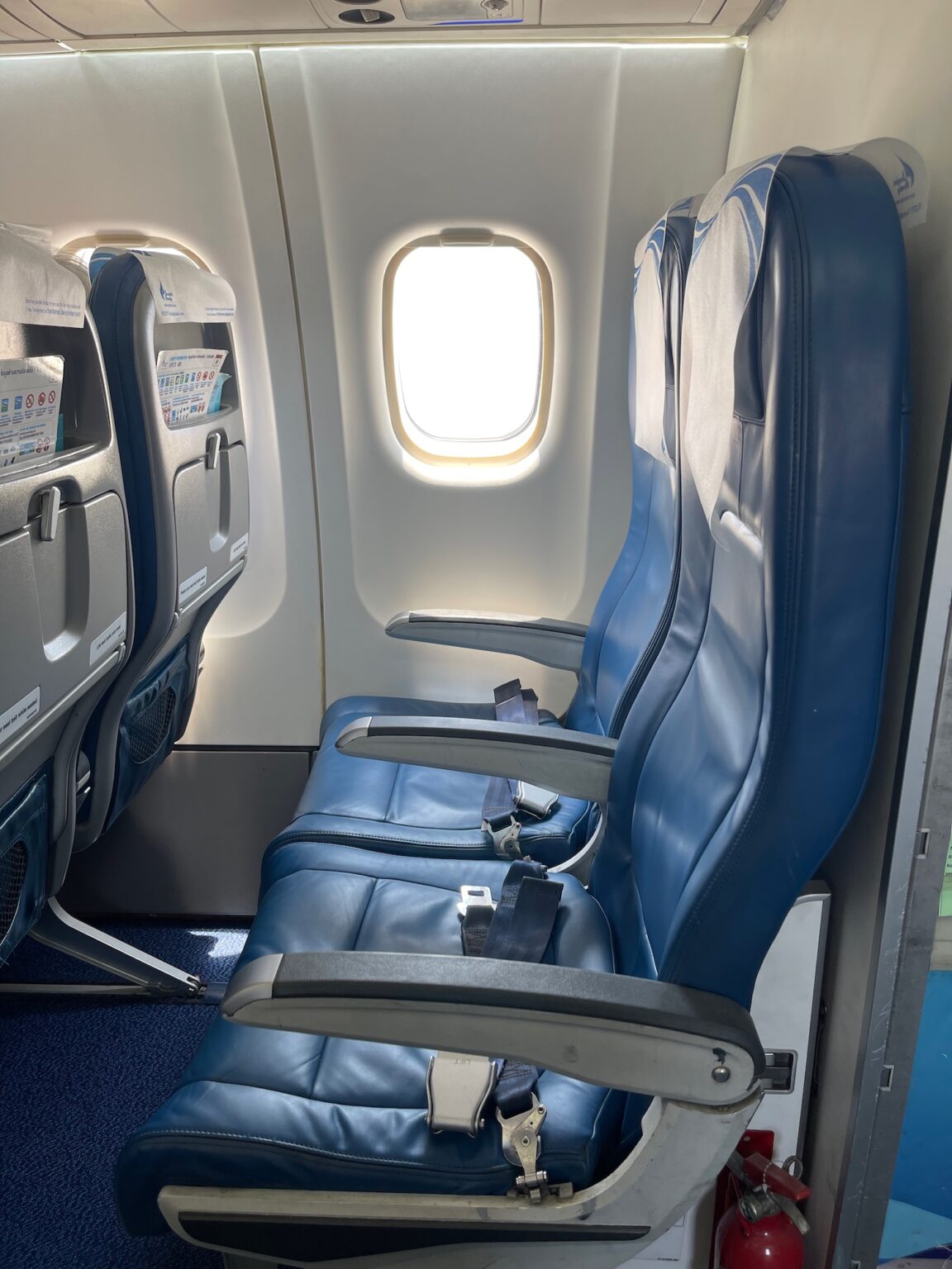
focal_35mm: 26
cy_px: 634
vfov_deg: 67.3
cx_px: 476
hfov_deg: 53.1
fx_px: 953
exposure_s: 1/121
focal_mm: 5.1
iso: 40
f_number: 1.6
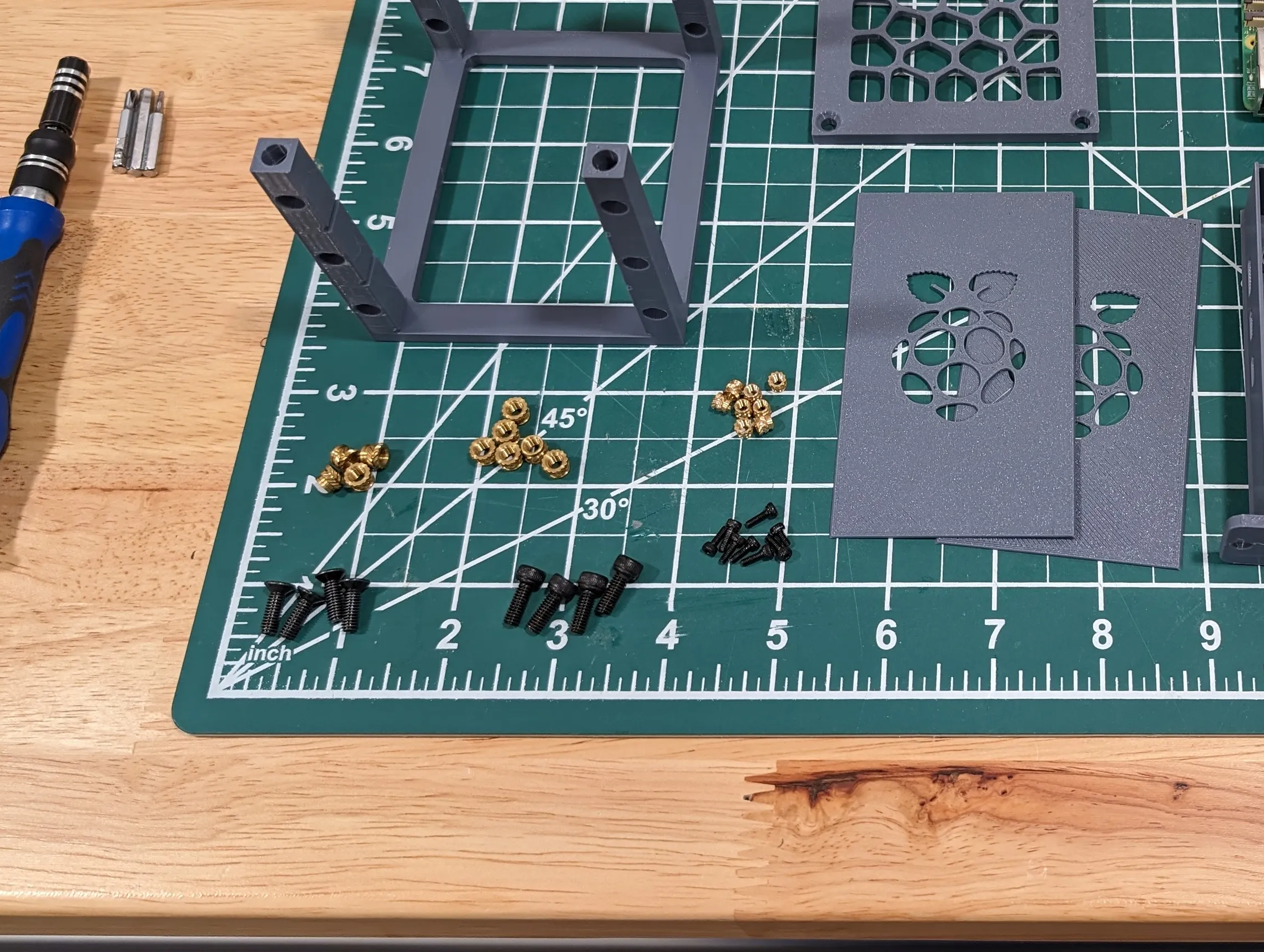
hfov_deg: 41.7
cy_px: 276
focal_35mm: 43
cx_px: 1030
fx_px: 1573
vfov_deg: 33.2
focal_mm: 6.9
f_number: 1.68
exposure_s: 1/24
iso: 107
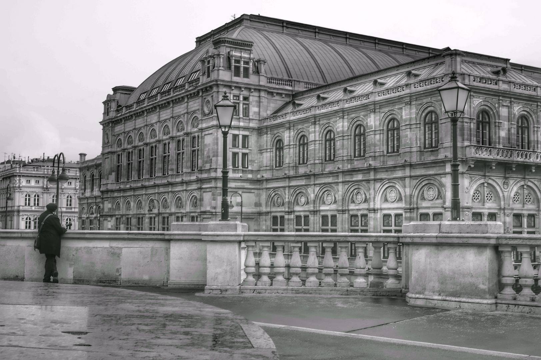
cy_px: 180
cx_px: 270
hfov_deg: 40.4
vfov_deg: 27.5
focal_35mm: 49
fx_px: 736
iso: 100
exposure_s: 1/50
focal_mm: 32
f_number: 9
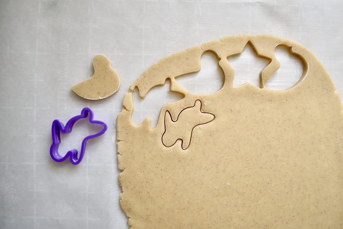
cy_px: 114
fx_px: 257
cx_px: 172
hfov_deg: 67.4
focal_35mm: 27
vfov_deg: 47.9
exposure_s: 1/250
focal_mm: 18
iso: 640
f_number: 3.5
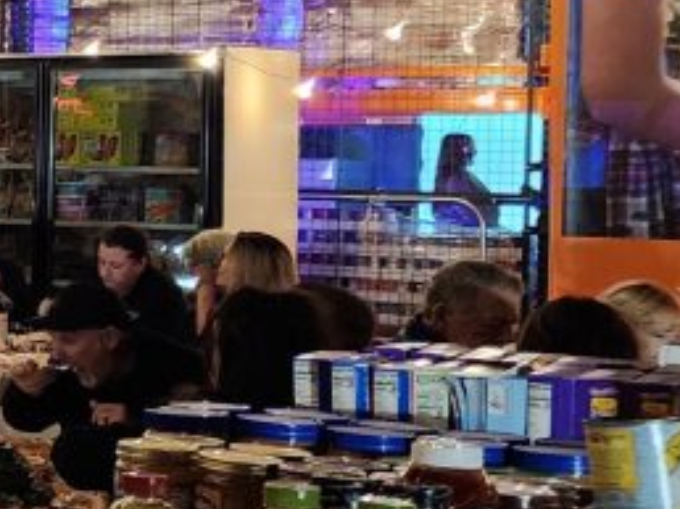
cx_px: -825
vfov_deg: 13.9
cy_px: 218
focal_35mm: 106
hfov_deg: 14.3
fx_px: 2080
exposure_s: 1/24
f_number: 1.8
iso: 640
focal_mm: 6.4
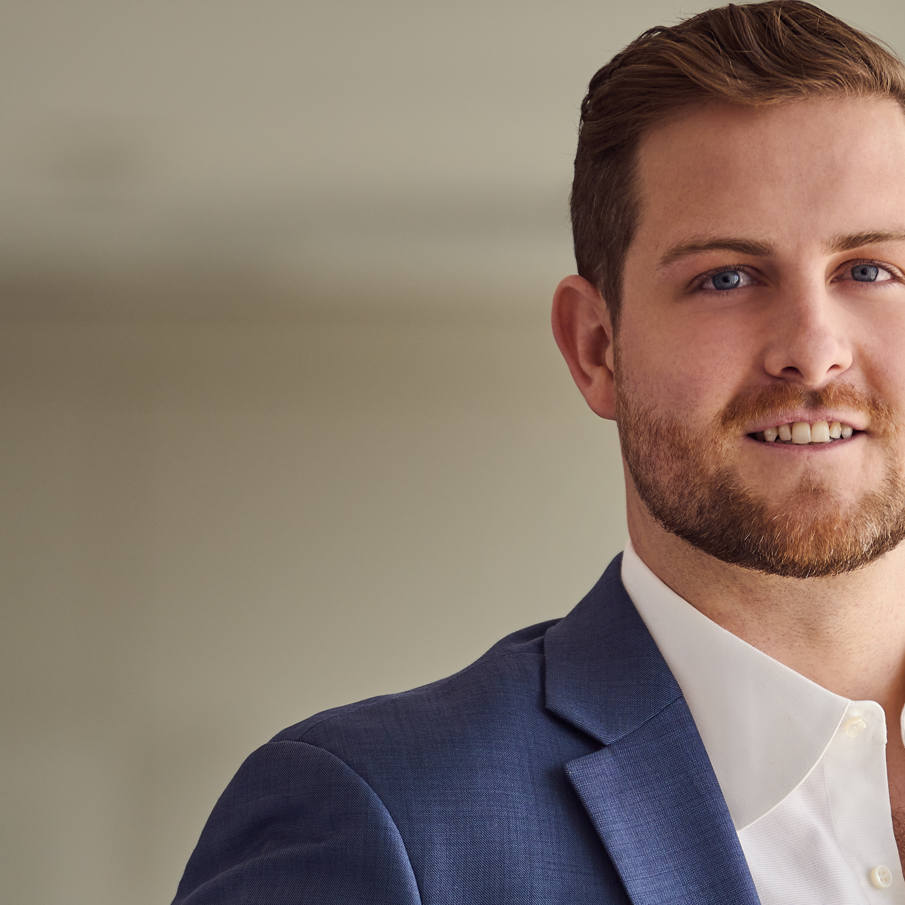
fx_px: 16120
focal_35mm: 545
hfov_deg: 3.2
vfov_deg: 3.2
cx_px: 871
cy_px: 1191
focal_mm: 200
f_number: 3.5
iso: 250
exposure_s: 1/250
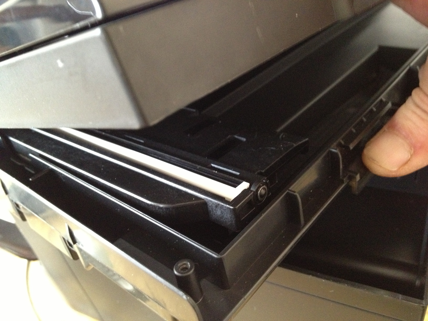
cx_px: 214
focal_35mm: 35
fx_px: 433
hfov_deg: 52.6
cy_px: 160
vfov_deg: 40.7
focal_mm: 4.28
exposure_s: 1/15
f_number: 2.4
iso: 500
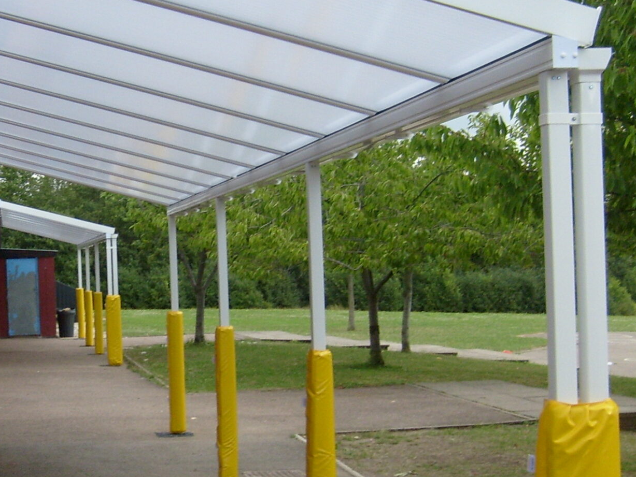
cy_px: 279
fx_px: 1342
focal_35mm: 73
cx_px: 111
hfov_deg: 26.1
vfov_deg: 20.2
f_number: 7.1
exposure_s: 1/125
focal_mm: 5.8
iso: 80
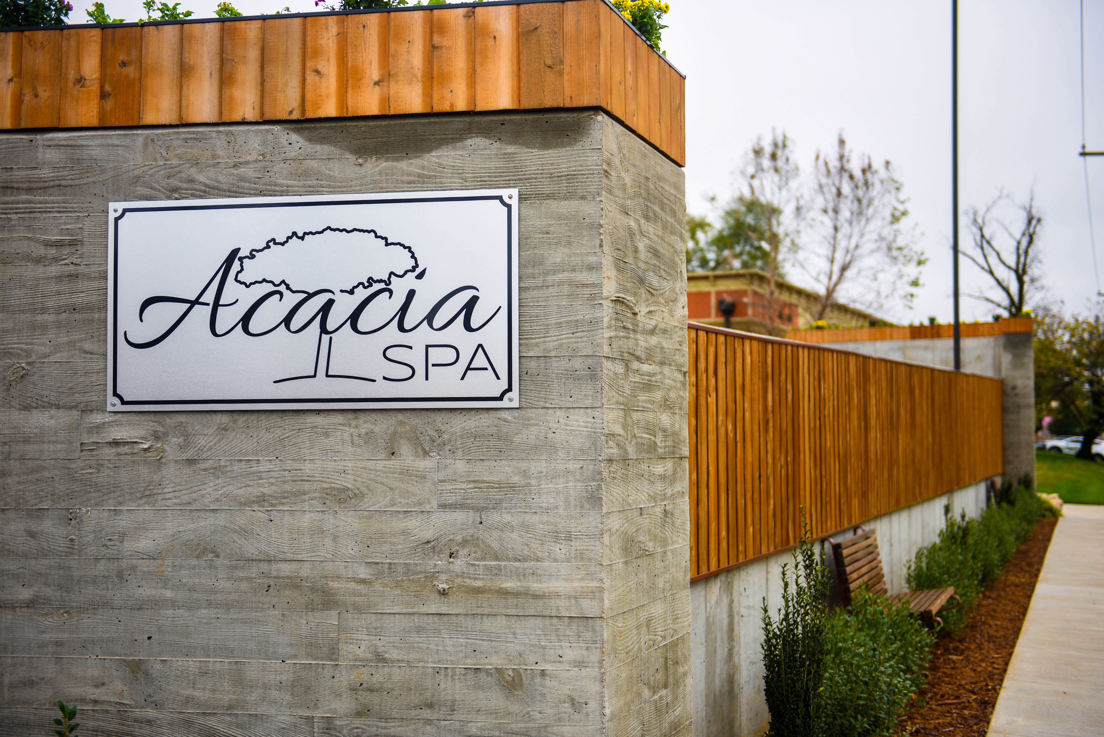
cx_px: 552
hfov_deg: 44.5
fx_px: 1350
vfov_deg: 30.5
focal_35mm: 44
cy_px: 368
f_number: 2.8
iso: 64
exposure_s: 1/320
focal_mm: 44
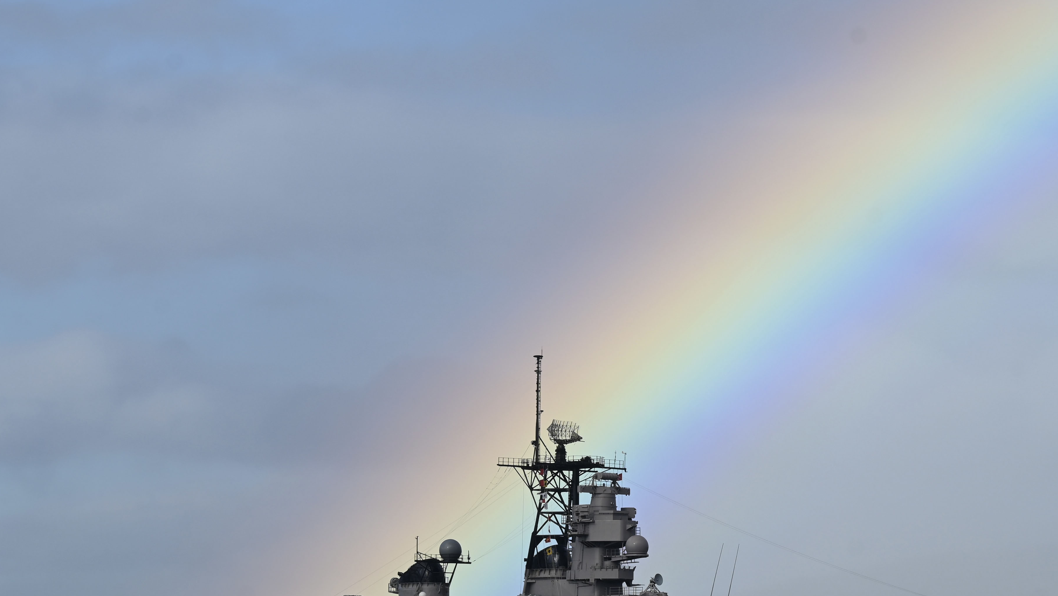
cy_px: 504
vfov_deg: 5.7
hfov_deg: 10.1
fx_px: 5976
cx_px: 525
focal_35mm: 213
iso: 100
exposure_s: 1/500
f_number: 8
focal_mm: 125
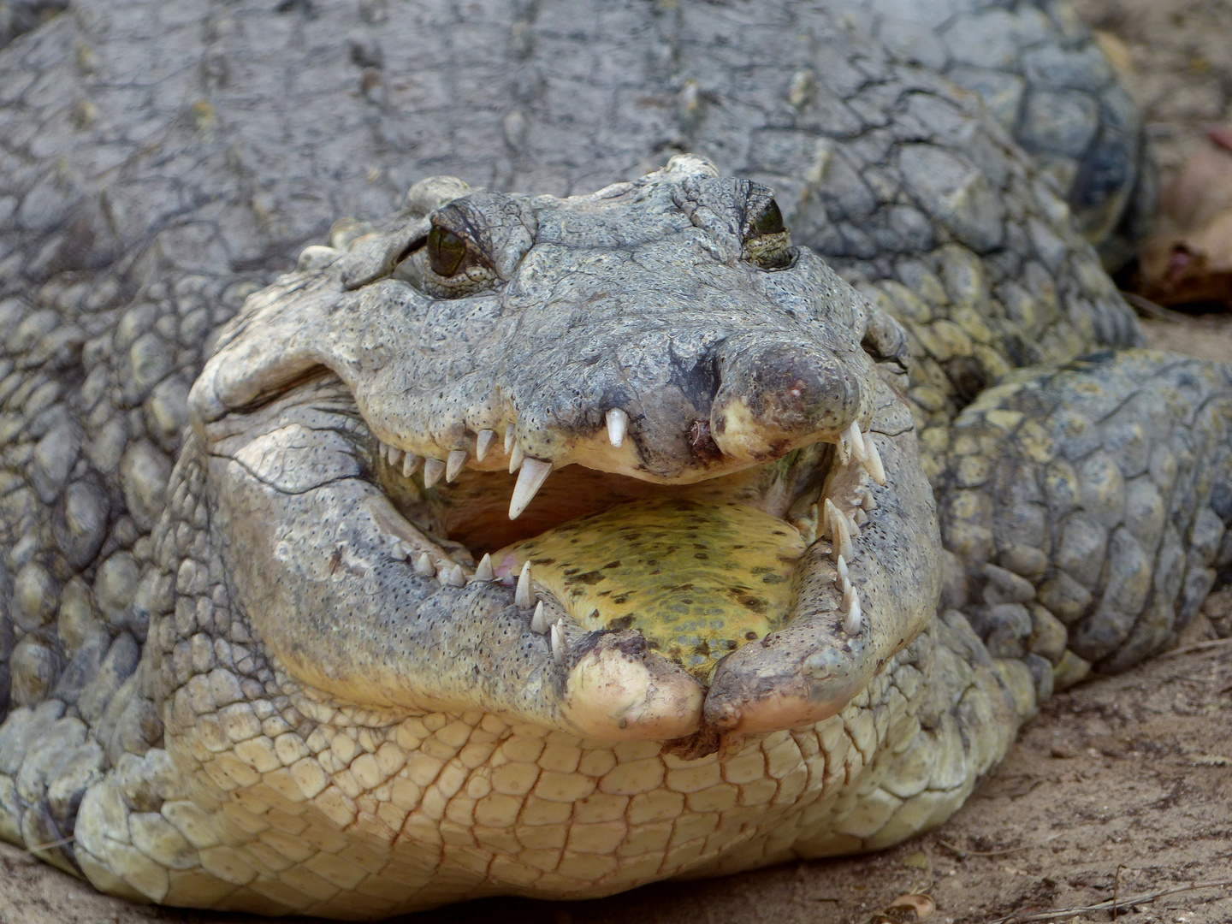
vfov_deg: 2.9
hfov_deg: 3.8
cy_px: 462
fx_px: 18329
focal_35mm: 515
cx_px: 616
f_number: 4
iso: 100
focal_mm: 92.7
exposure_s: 1/160
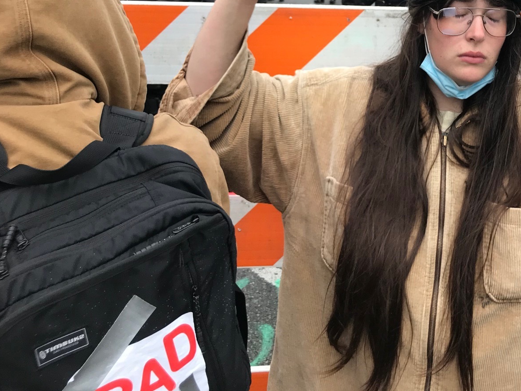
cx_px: 443
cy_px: 61
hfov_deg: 37.7
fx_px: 722
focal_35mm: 48
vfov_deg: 29.4
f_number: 1.8
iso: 25
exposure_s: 1/40
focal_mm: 3.99
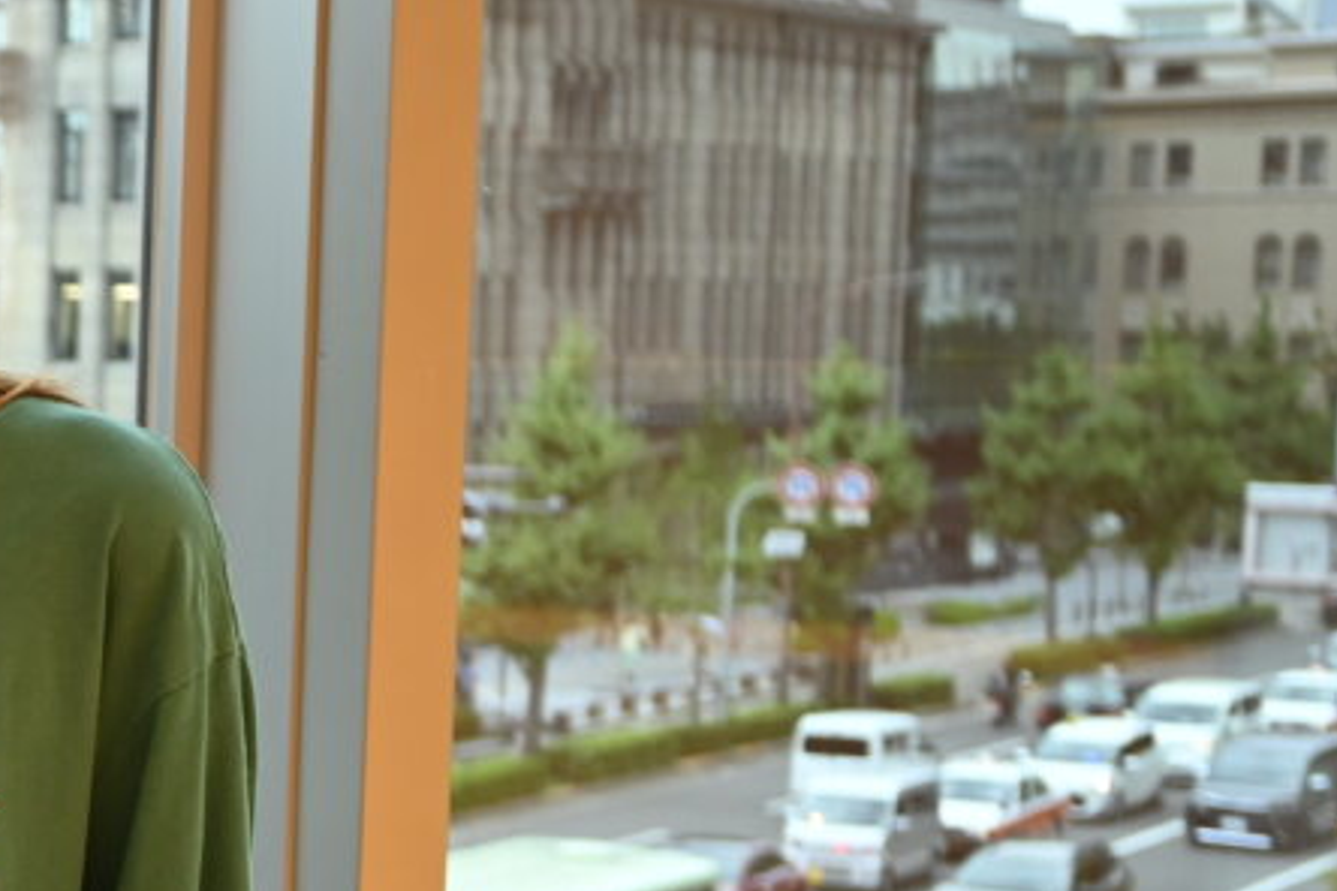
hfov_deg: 41.0
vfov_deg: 29.8
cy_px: 357
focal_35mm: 45
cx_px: 199
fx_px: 1671
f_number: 4.2
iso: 200
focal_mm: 26
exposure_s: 1/30
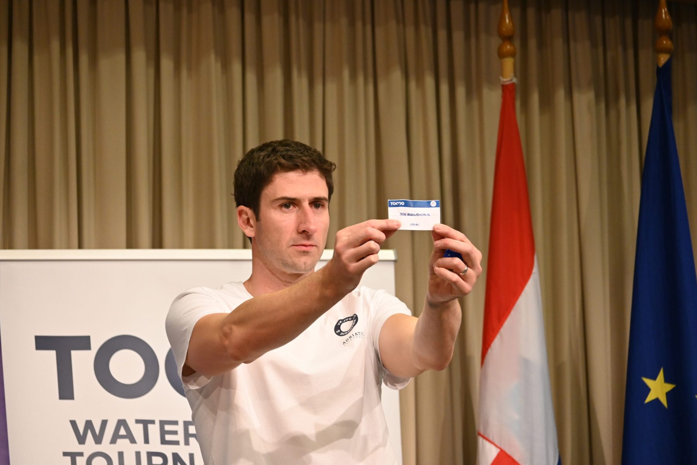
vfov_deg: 7.3
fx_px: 3630
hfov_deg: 11.0
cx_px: 348
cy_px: 232
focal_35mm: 188
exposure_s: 1/125
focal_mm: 125
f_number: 5.3
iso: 1800
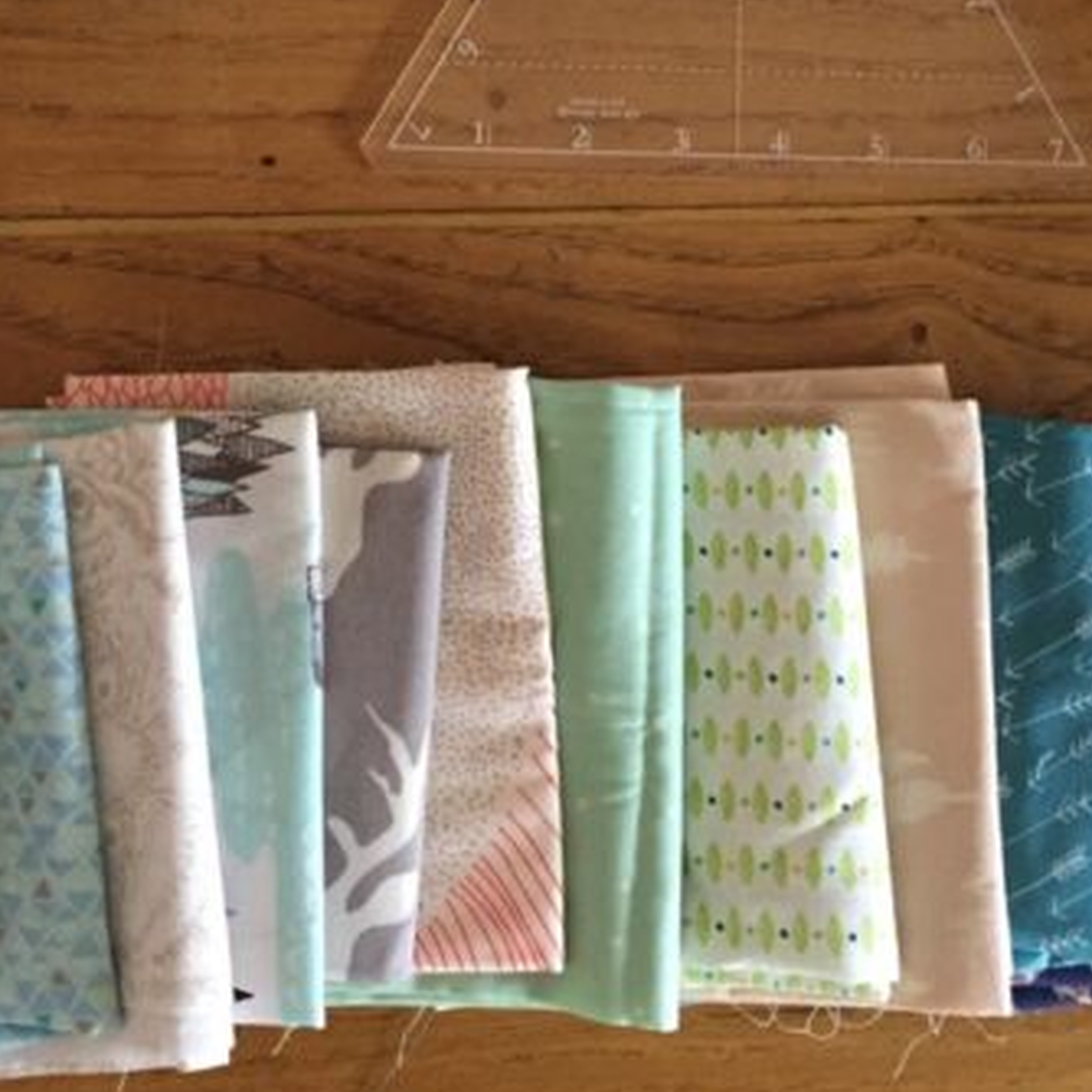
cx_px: 386
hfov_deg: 28.9
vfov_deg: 28.4
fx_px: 2106
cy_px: 196
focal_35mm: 59
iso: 200
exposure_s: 1/33
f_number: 2.2
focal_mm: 4.15
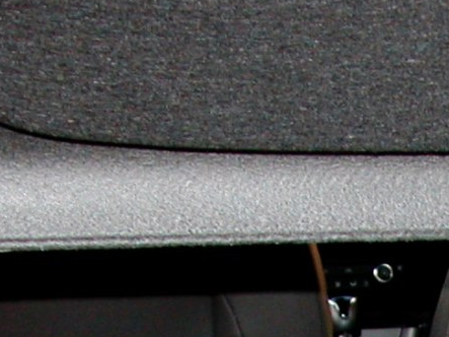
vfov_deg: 7.8
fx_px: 2321
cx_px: 773
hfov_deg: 10.5
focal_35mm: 179
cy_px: 762
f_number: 2.8
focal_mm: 8.9
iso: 100
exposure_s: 1/60
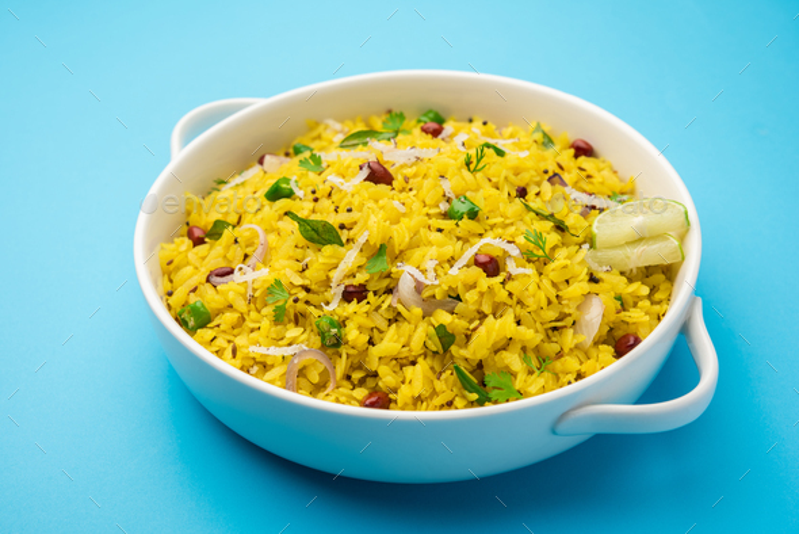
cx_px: 400
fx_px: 1332
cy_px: 267
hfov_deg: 33.4
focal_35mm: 60
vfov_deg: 22.6
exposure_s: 1/125
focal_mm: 60
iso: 100
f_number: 8
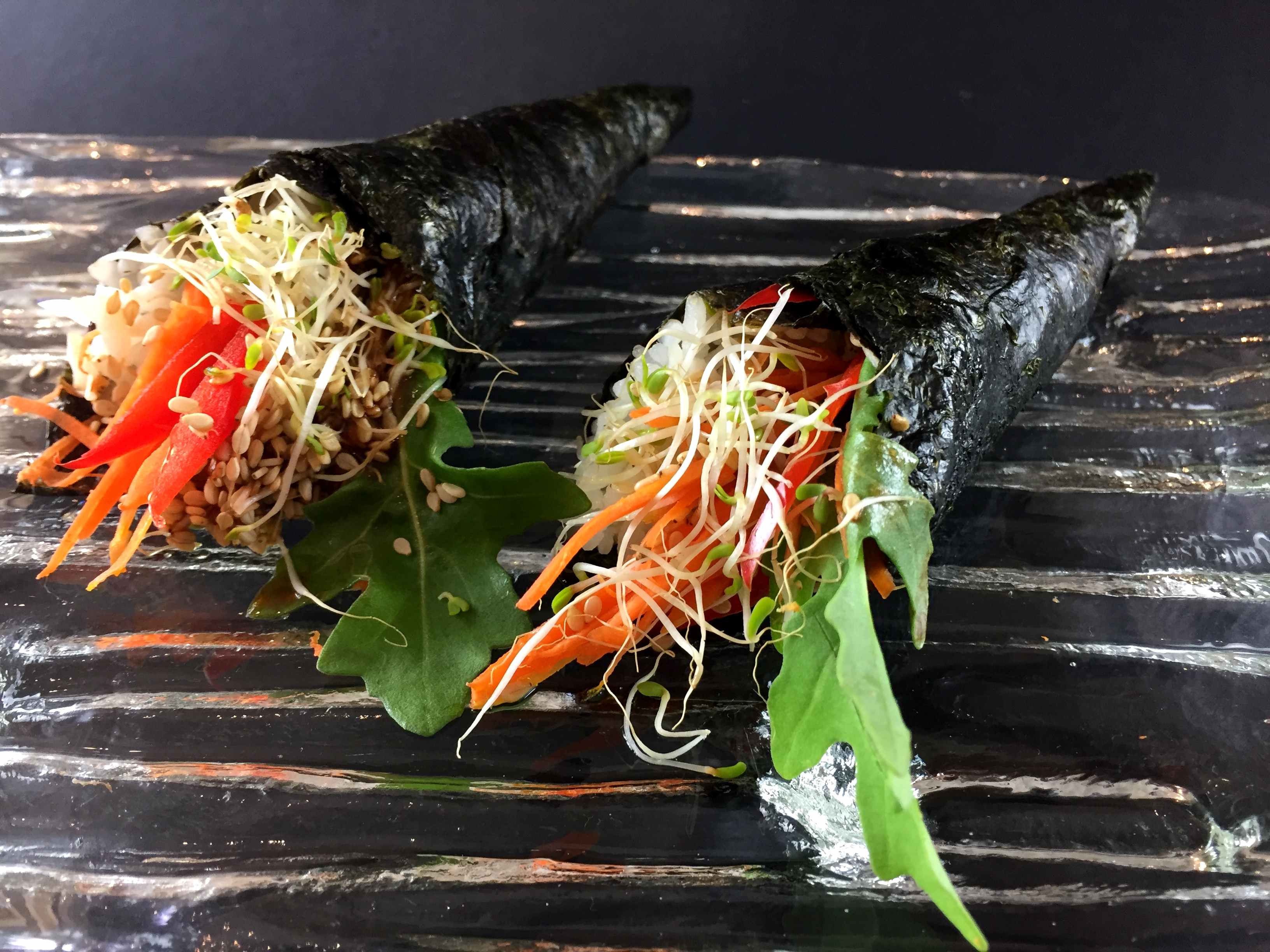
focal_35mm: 29
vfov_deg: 48.2
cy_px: 476
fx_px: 1064
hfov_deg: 61.7
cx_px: 635
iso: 64
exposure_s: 1/33
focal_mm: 4.15
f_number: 2.2
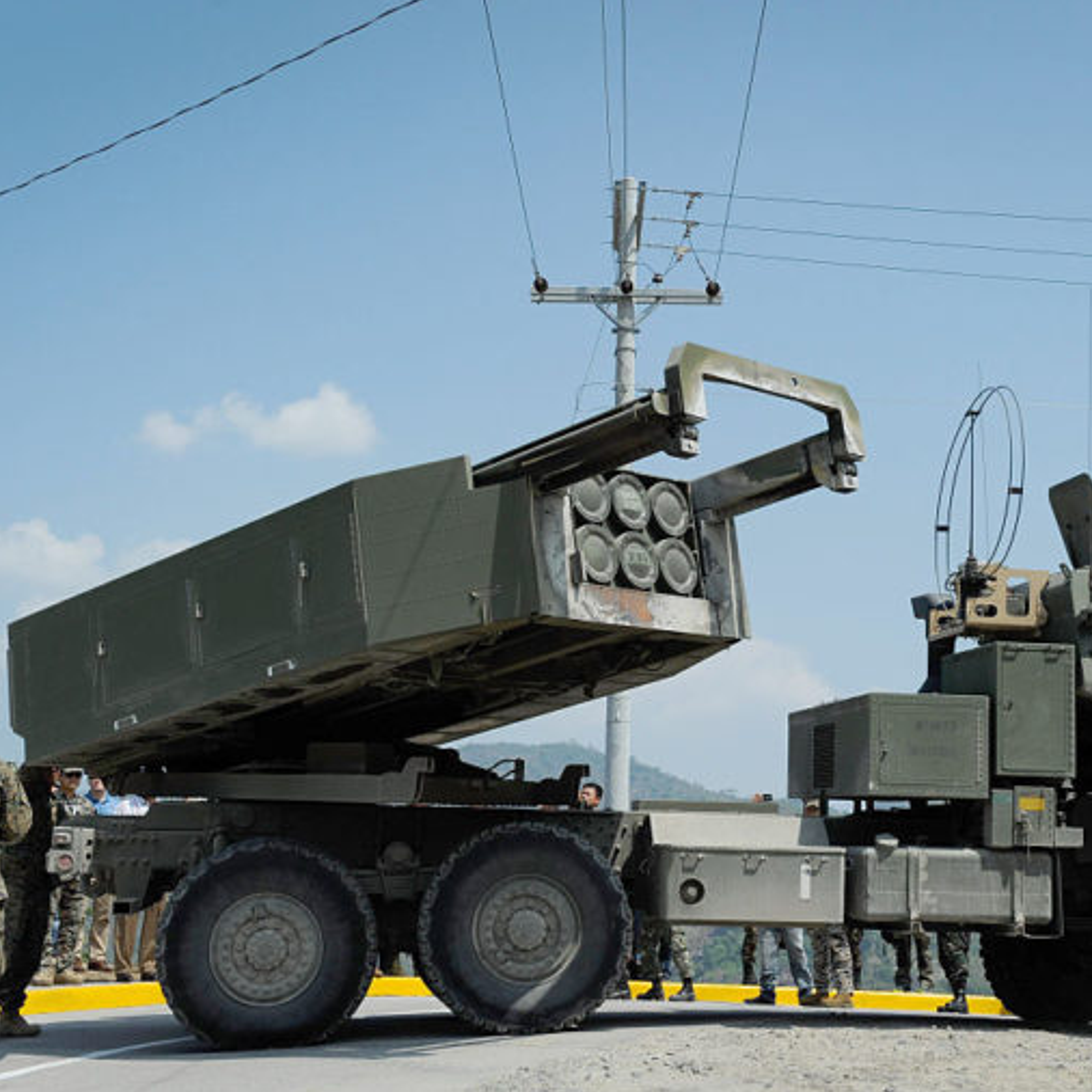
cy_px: 547
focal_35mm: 58
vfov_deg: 29.6
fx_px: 2070
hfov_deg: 29.5
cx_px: 634
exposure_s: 1/3200
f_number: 5
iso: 400
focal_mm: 45
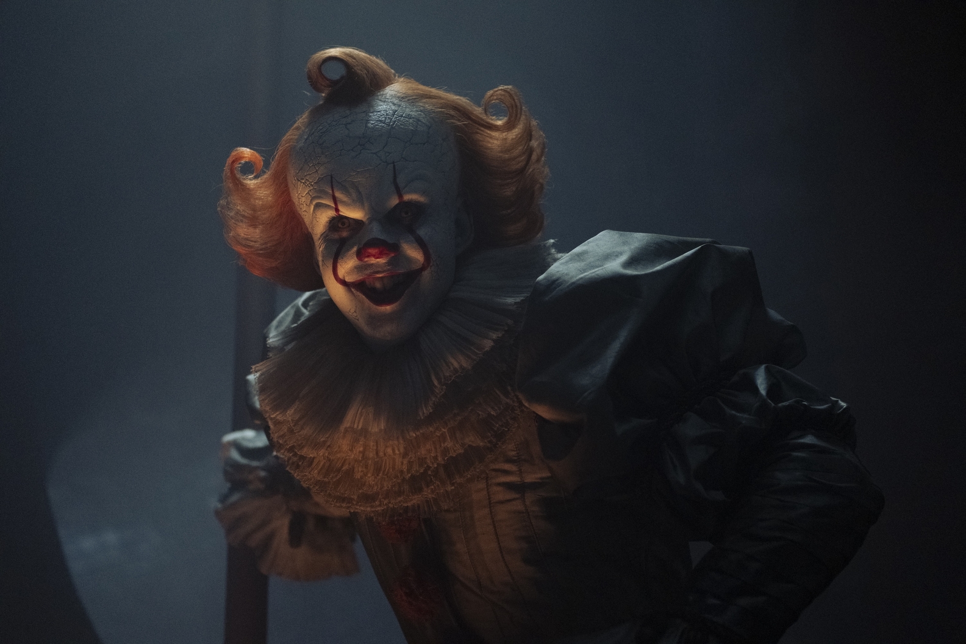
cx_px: 483
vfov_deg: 18.2
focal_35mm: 75
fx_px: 2012
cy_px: 322
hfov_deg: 27.0
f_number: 2
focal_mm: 50
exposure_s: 1/250
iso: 3200
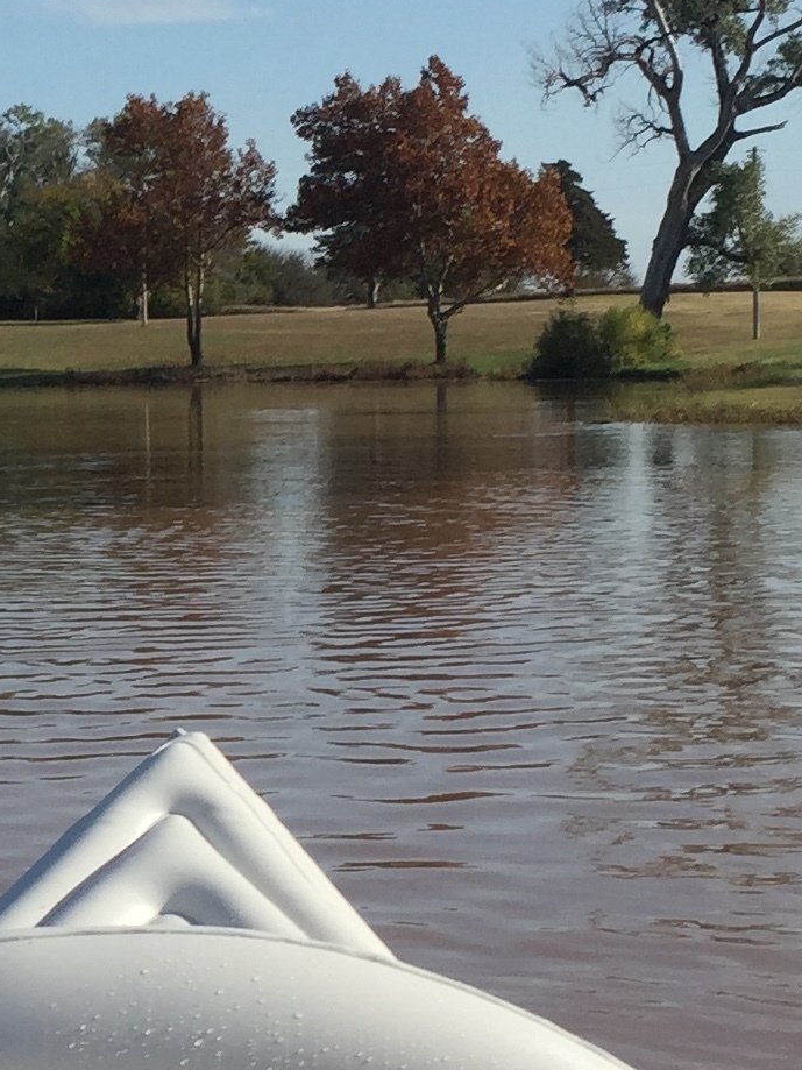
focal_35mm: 103
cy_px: 584
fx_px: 3183
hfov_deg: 14.0
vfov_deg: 19.1
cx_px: -120
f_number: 2.2
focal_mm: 4.15
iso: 32
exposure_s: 1/2825
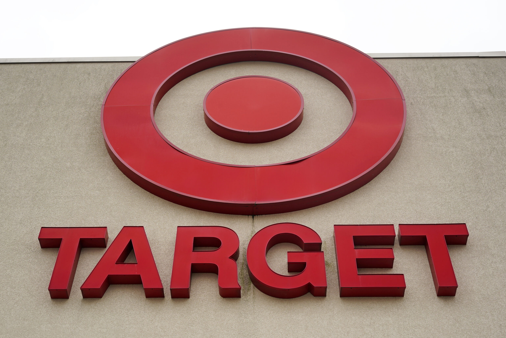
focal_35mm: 51
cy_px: 170
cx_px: 253
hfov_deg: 38.9
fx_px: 717
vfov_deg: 26.5
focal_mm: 50
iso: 100
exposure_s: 1/125
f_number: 9
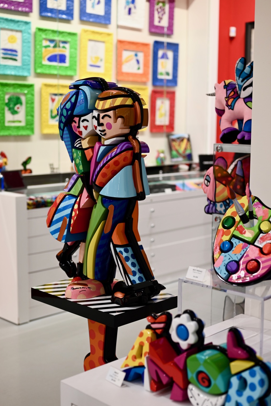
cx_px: 140
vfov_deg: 38.2
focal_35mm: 52
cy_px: 209
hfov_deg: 26.0
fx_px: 586
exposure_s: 1/160
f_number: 2.8
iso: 400
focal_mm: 50
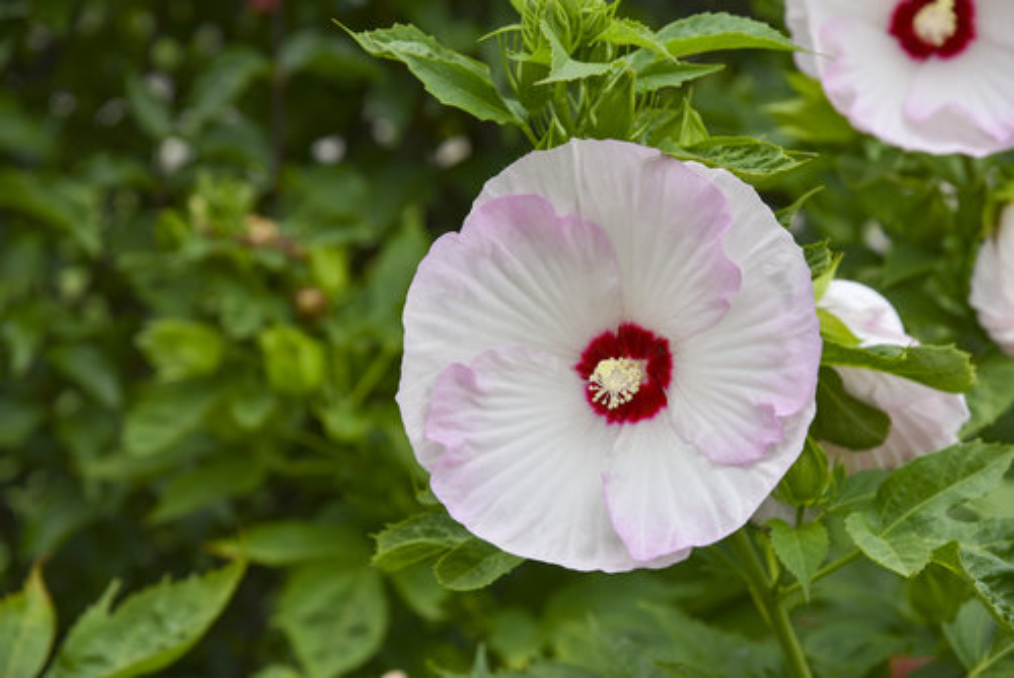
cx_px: 507
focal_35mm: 105
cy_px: 339
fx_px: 2959
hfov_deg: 19.4
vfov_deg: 13.1
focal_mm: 105
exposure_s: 1/640
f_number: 6.3
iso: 200
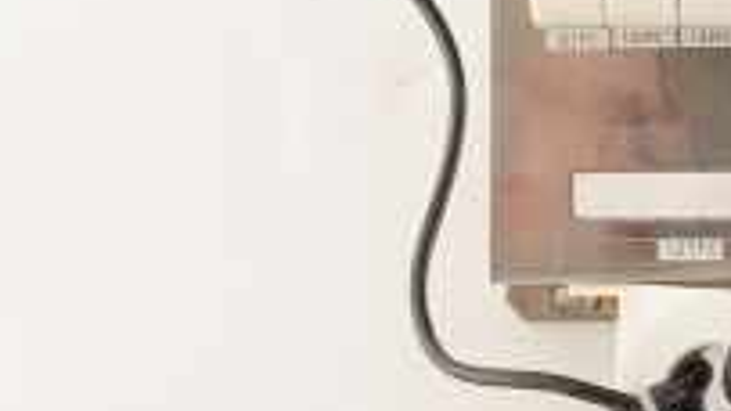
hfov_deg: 13.5
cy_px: -146
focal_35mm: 155
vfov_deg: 7.7
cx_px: 871
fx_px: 3003
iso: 1600
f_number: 11
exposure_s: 1/200
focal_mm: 50
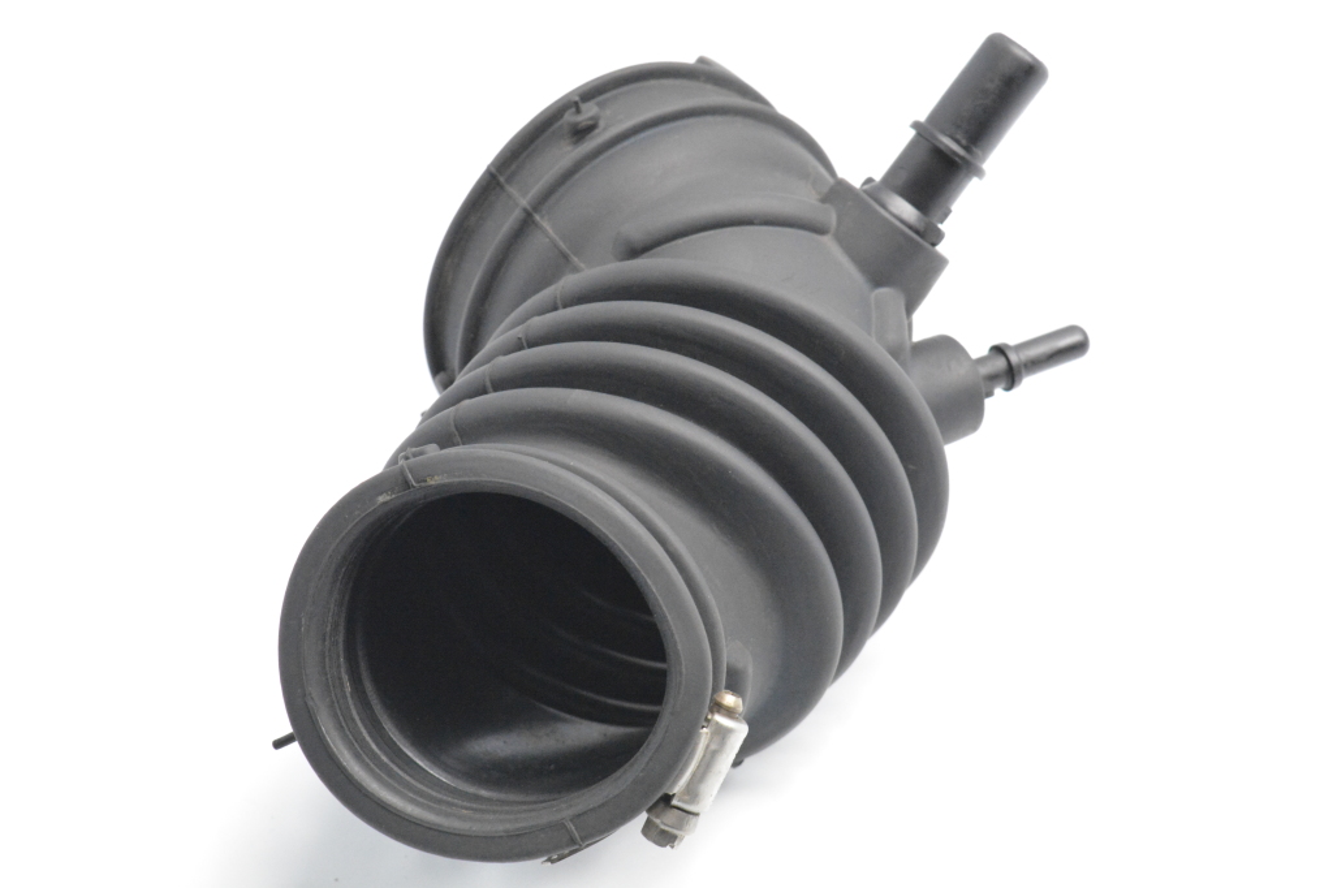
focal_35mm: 82
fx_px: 3054
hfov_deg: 24.6
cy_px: 444
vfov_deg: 16.5
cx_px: 666
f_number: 9
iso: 6400
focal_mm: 55
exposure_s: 1/320
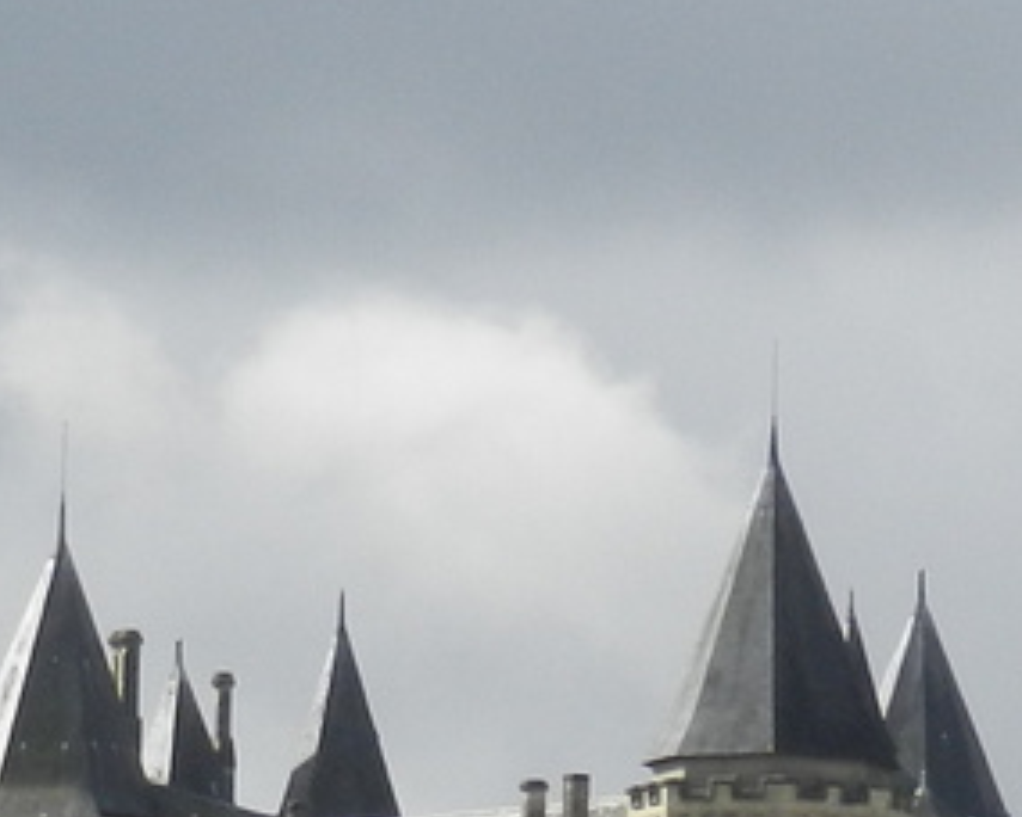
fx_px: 19419
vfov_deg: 2.4
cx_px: 50
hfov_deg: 3.0
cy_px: 1630
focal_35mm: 642
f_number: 5
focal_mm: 23.1
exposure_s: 1/800
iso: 160
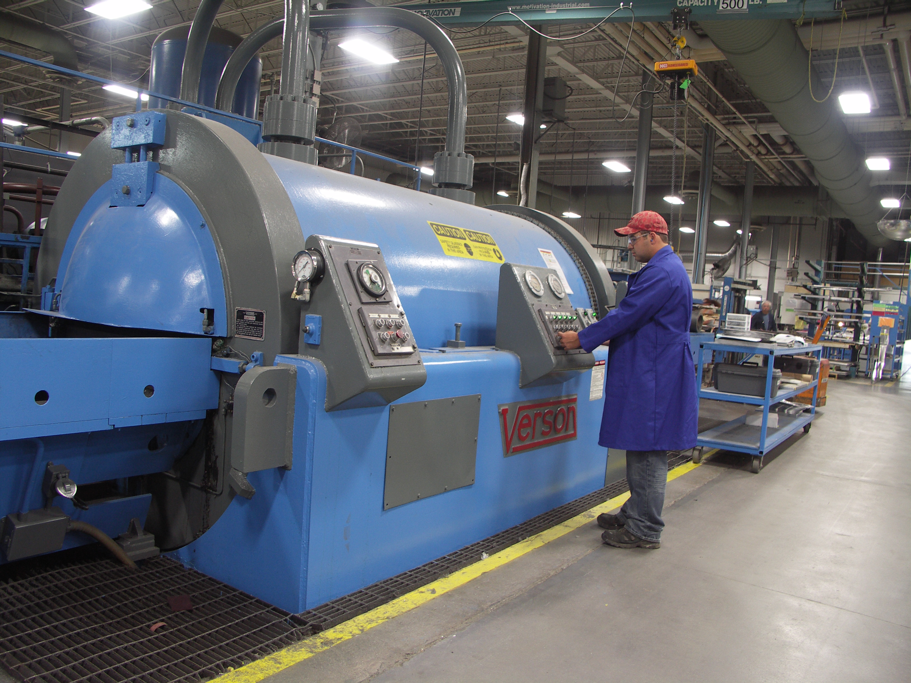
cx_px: 456
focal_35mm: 28
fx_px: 737
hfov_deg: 63.4
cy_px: 342
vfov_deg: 49.7
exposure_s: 1/13
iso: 100
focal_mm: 7.2
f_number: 2.8
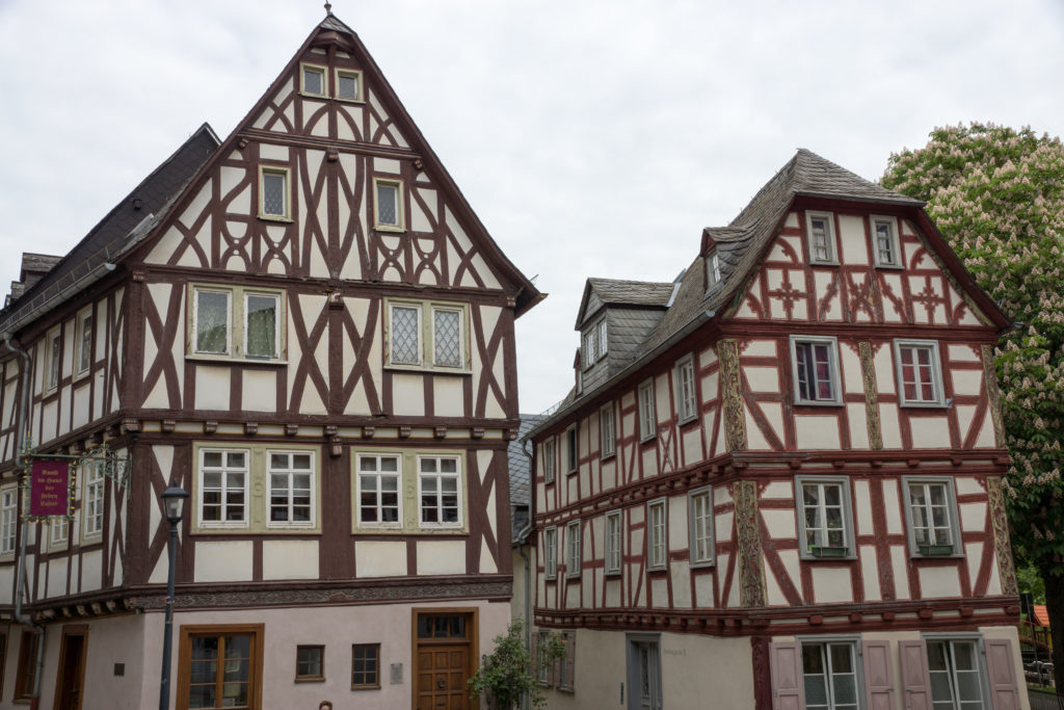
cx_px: 532
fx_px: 1064
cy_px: 355
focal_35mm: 36
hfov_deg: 53.1
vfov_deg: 36.9
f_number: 10
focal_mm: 24
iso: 100
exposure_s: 1/160
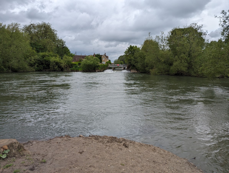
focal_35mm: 24
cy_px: 86
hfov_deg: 71.5
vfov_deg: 56.9
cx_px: 114
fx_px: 159
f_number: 1.85
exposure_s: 1/2513
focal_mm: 6.81
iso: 46
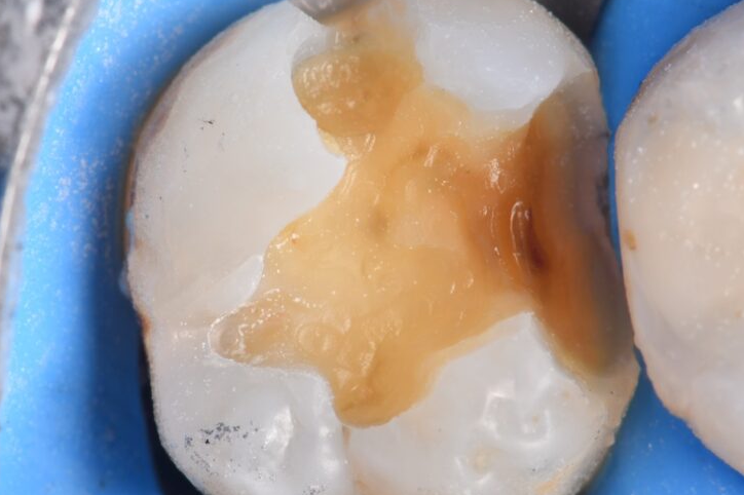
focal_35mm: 222
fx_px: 4586
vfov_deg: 6.2
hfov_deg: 9.3
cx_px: 351
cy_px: 224
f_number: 32
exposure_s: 1/160
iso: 200
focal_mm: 105
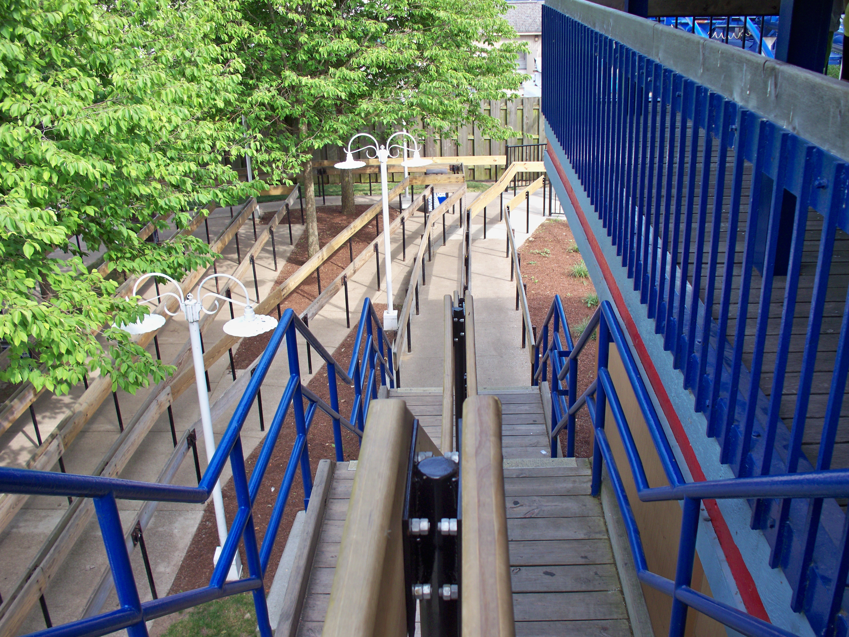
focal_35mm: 35
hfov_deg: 52.6
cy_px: 318
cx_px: 424
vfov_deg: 40.7
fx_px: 858
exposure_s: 1/250
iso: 80
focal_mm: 7.54
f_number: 2.8
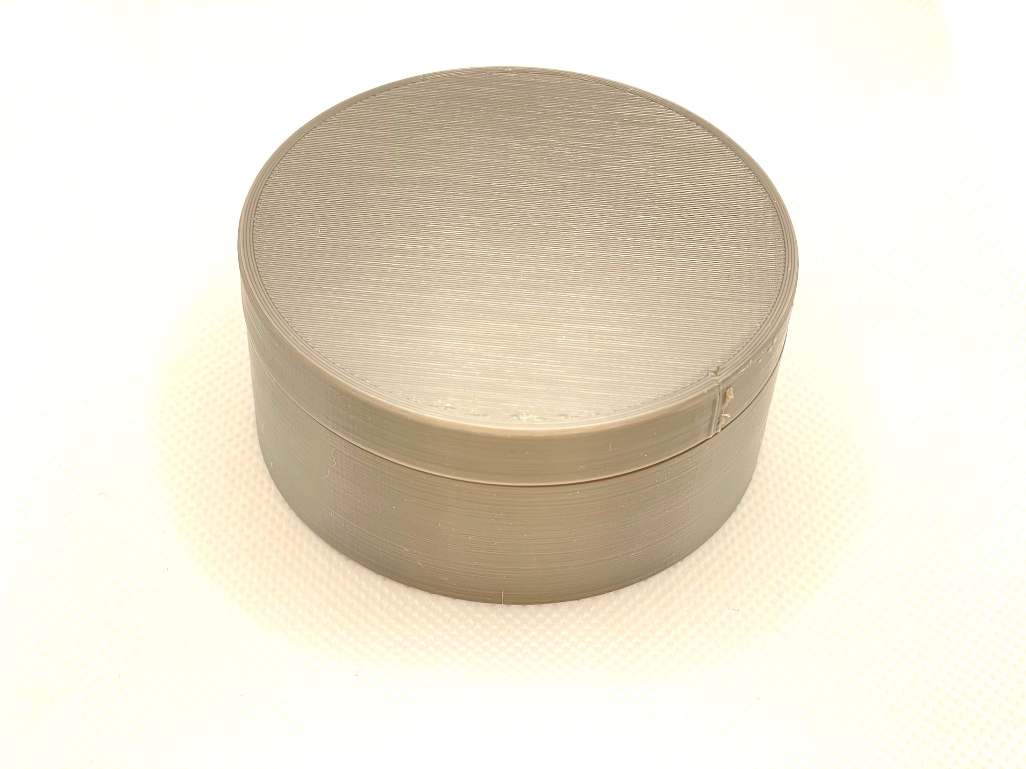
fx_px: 1541
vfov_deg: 28.0
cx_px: 513
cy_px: 384
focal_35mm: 52
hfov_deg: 36.8
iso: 50
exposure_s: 1/99
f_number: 2
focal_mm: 6
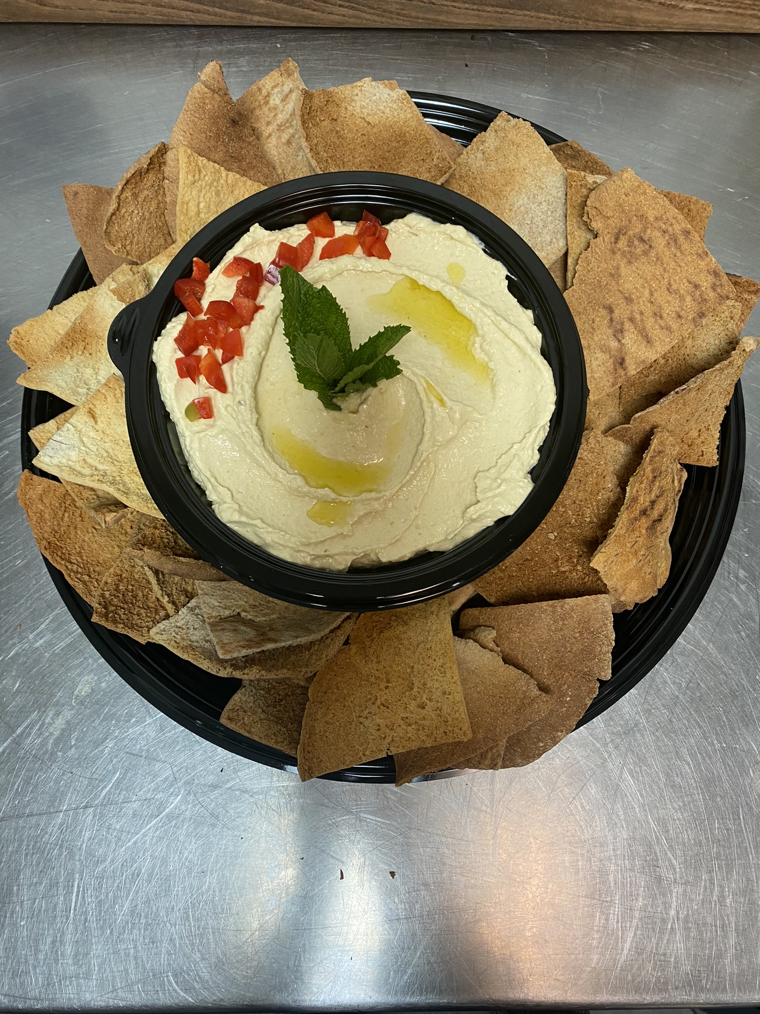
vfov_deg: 67.3
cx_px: 380
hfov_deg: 53.1
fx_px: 761
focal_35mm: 26
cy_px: 507
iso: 125
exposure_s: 1/60
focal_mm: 4.25
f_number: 1.8
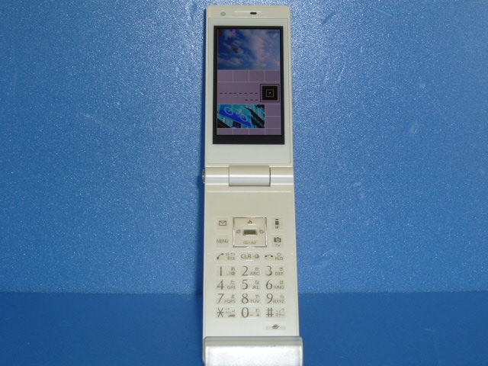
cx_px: 244
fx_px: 860
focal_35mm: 61
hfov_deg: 31.7
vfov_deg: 24.0
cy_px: 183
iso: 100
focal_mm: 10.8
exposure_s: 1/40
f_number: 4.6
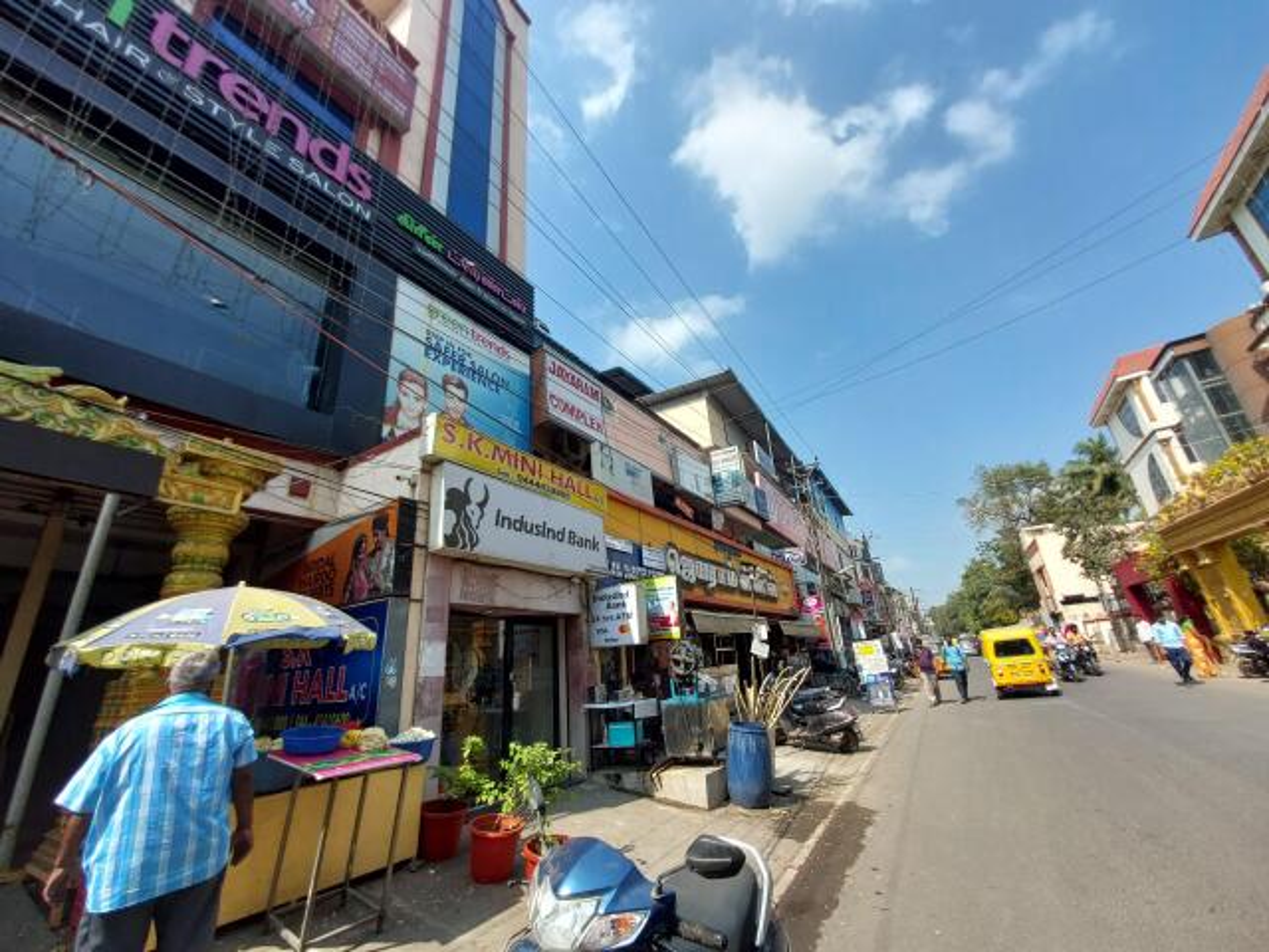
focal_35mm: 13
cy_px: 476
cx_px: 634
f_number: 2.2
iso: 64
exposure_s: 1/1057
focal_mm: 1.42
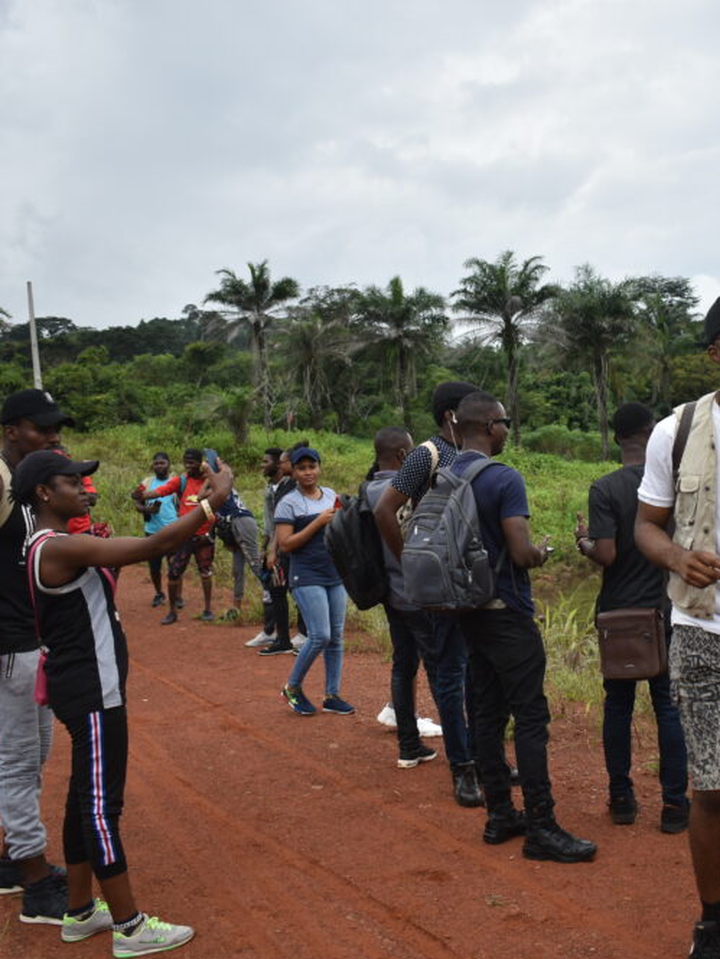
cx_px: 519
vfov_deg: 46.8
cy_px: 480
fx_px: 1109
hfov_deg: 35.3
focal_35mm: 40
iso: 100
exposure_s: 1/1000
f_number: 3.5
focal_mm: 18
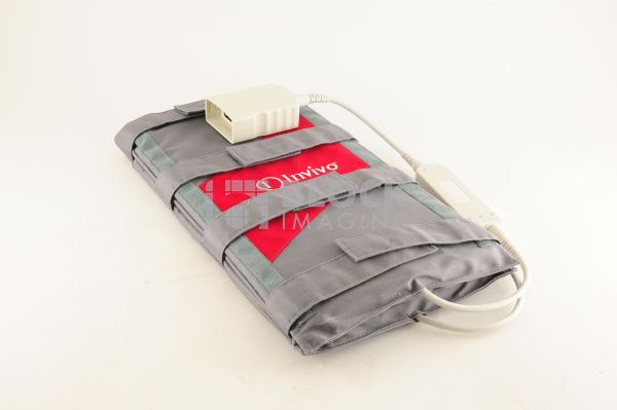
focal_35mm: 50
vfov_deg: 26.9
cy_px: 205
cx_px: 308
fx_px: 856
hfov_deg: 39.6
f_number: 13
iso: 1600
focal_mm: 50
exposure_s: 1/125
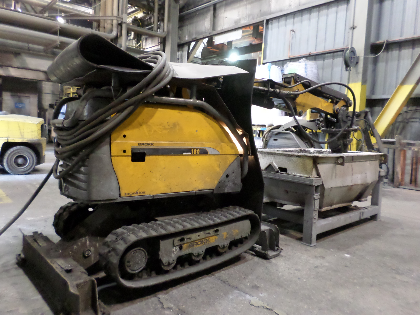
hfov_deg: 69.4
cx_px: 210
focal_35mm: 25
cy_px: 158
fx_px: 303
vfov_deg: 54.9
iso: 480
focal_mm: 4.5
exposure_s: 1/30
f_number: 2.5
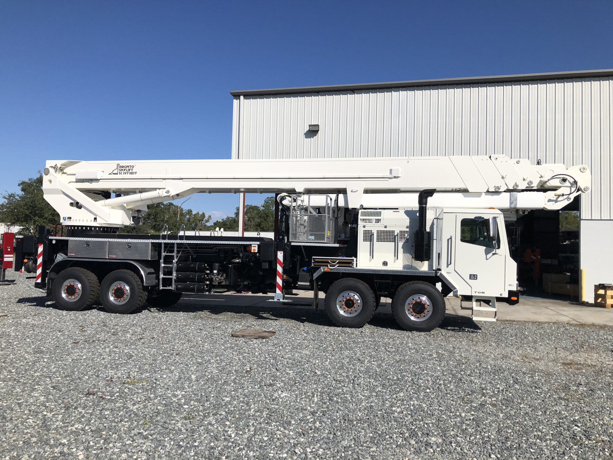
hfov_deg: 63.4
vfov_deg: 49.7
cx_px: 306
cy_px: 230
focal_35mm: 28
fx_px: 496
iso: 25
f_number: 1.8
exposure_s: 1/4808
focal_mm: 3.99
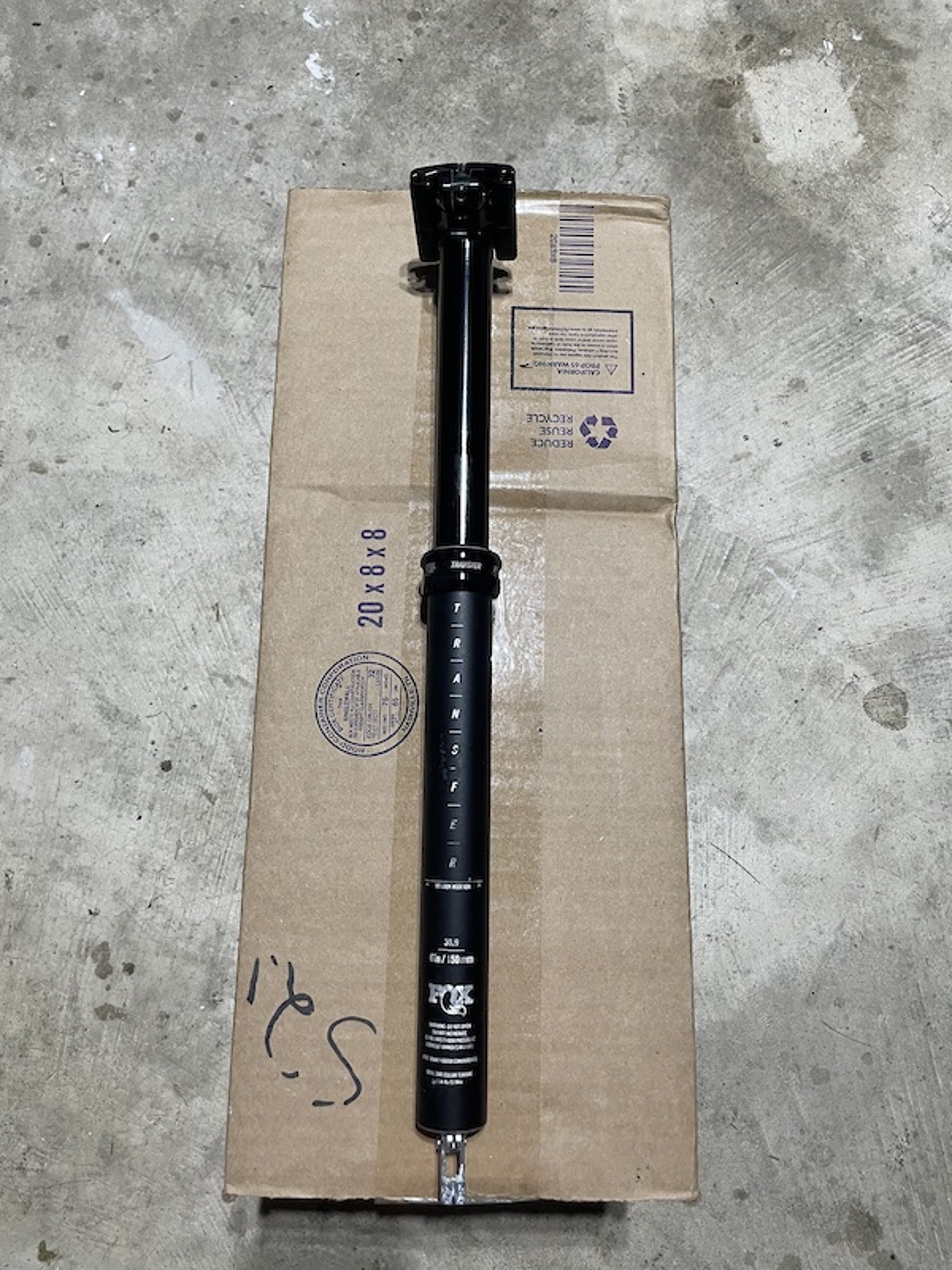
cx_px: 476
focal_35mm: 26
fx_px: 953
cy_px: 635
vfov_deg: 67.3
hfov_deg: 53.1
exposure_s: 1/60
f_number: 1.6
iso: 125
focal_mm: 4.2
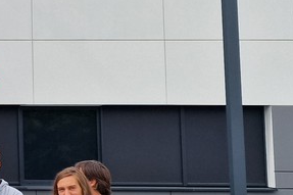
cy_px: 111
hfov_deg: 16.4
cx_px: -265
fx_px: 813
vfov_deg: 13.7
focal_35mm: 100
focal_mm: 6.4
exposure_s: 1/674
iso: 50
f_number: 1.8
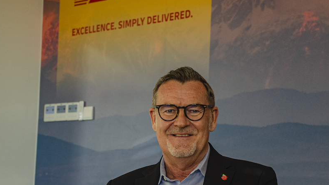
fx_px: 837
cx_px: 187
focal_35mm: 96
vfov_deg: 12.6
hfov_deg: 22.2
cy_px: 133
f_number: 4.2
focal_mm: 38
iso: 800
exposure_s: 1/50
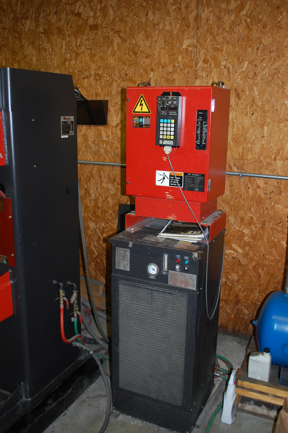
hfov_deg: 36.8
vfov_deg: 53.2
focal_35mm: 36
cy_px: 216
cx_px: 144
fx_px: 433
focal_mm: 24
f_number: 4.2
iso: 400
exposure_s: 1/60
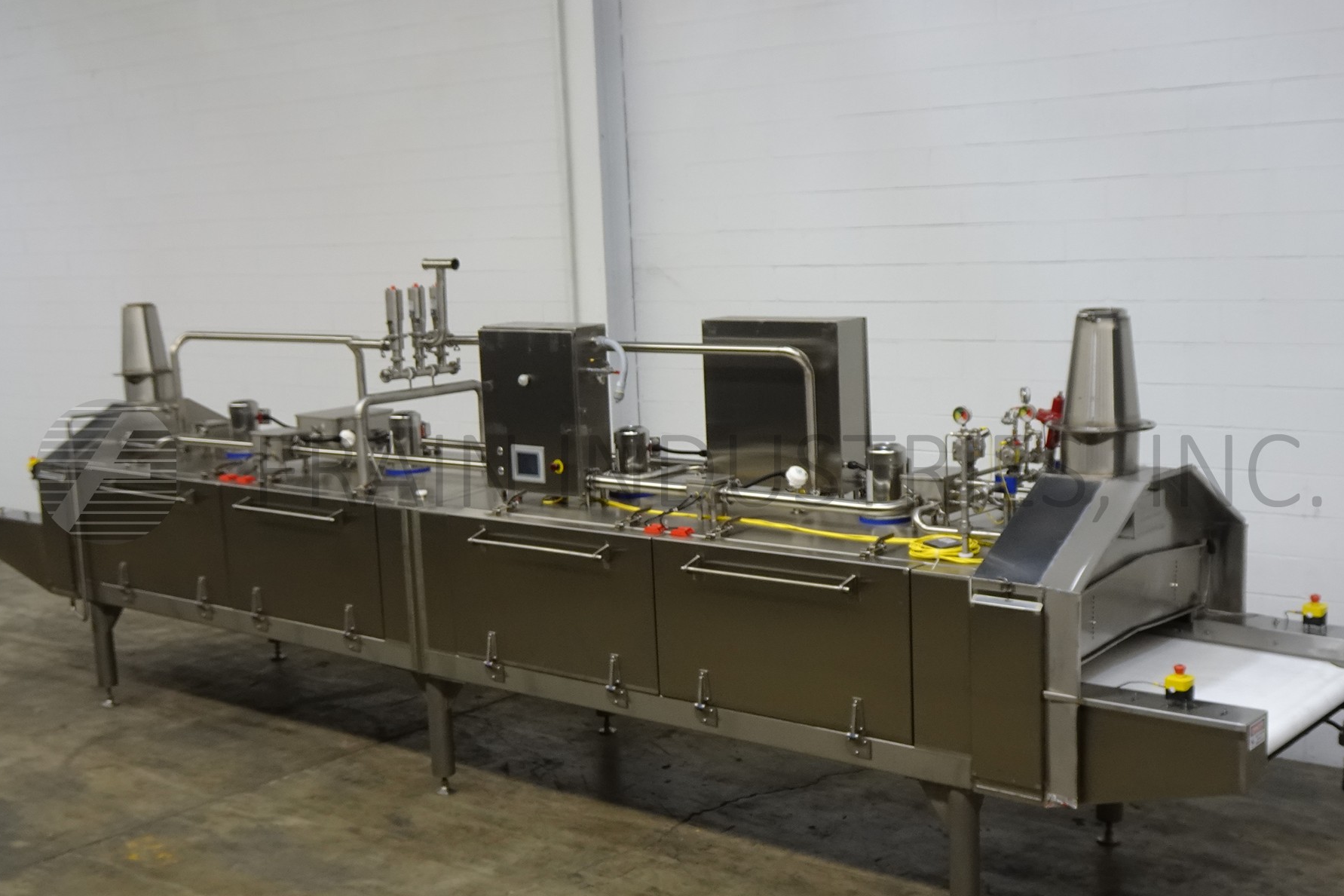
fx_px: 1605
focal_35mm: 43
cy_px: 516
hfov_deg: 45.4
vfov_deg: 31.1
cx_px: 690
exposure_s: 1/40
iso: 200
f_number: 4
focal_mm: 6.08
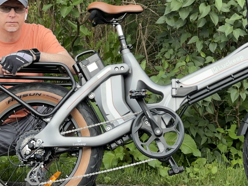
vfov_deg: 15.6
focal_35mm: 94
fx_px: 673
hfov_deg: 20.8
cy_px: 39
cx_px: 146
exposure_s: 1/396
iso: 64
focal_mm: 6.86
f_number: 1.78
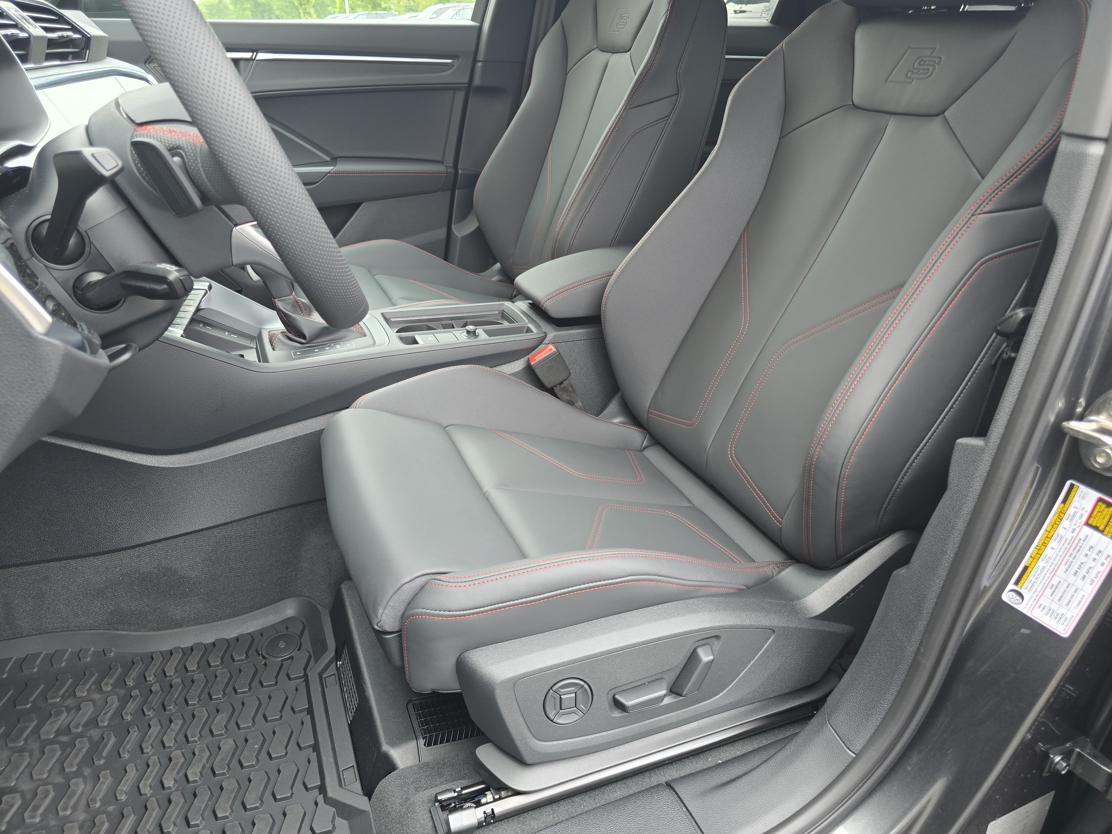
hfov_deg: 73.9
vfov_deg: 58.9
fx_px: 739
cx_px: 556
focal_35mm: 23
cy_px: 417
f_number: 1.7
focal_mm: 6.3
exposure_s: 1/180
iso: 64
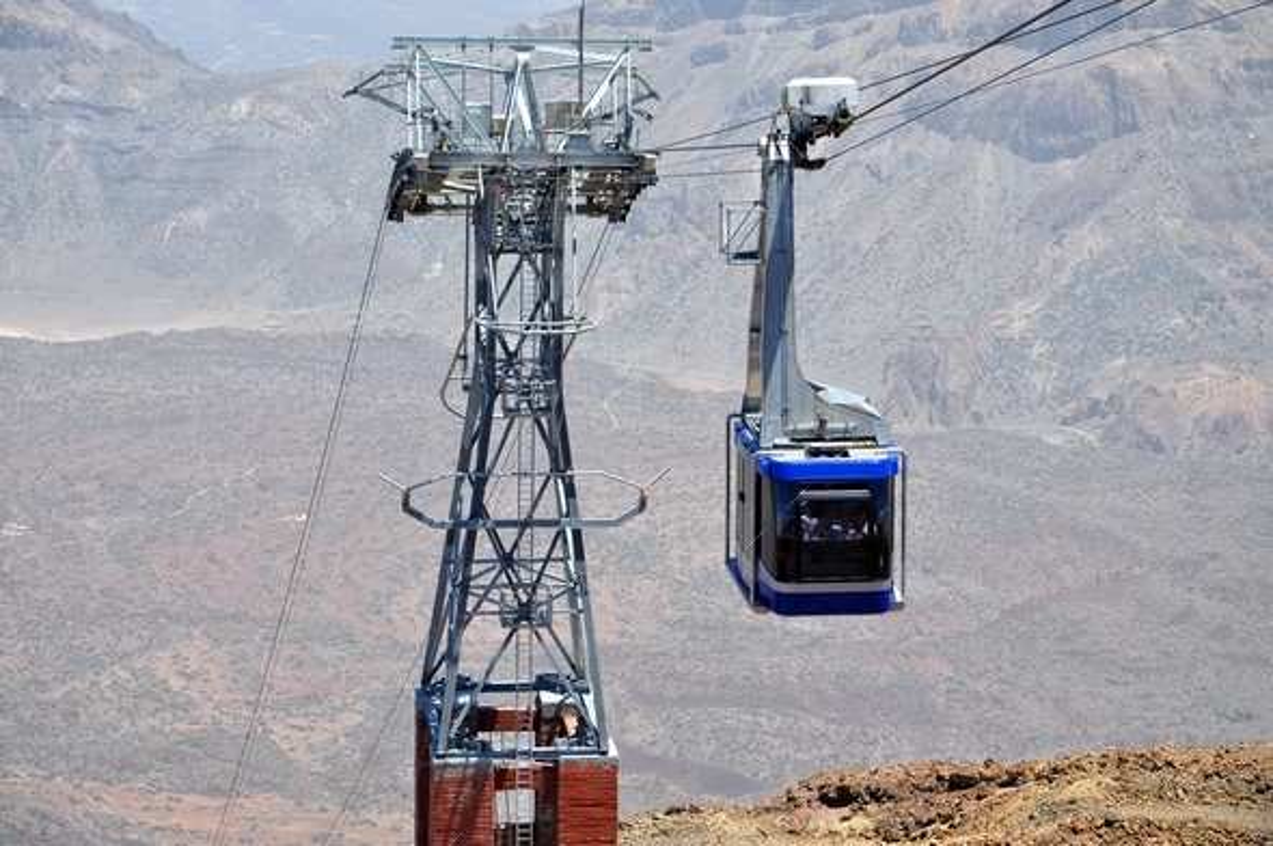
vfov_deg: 9.9
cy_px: 423
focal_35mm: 138
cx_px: 636
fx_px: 4874
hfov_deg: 14.9
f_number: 10
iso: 200
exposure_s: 1/320
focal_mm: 92
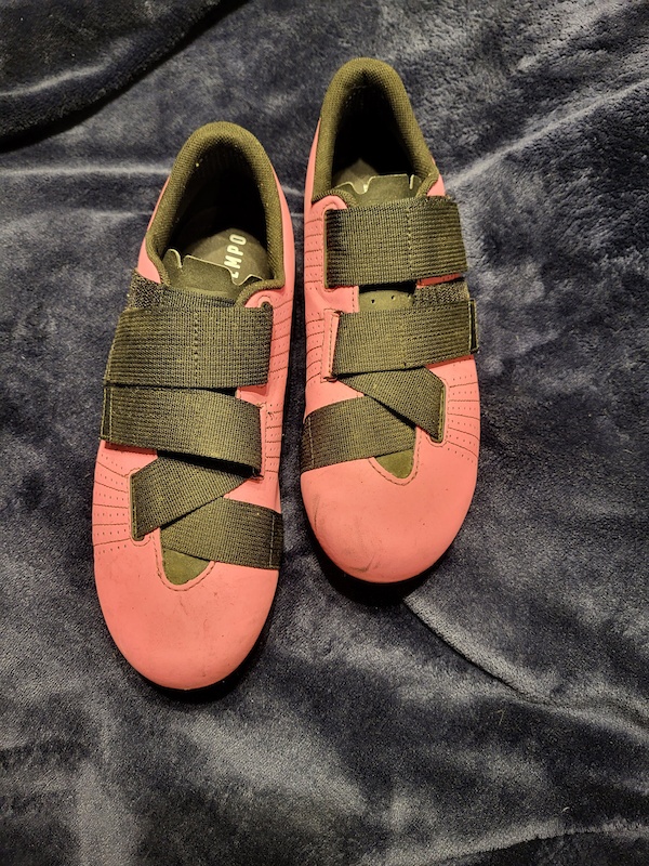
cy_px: 433
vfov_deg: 67.3
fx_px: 650
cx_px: 324
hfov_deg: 53.1
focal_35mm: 26
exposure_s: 1/40
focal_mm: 5.4
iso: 250
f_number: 1.8
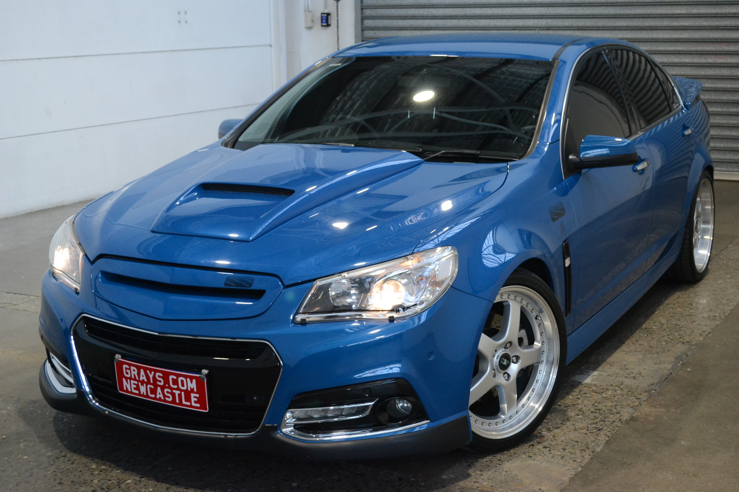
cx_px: 370
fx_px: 1078
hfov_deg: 37.9
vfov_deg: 25.8
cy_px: 246
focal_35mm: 52
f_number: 5
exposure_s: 1/200
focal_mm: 35
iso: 1600
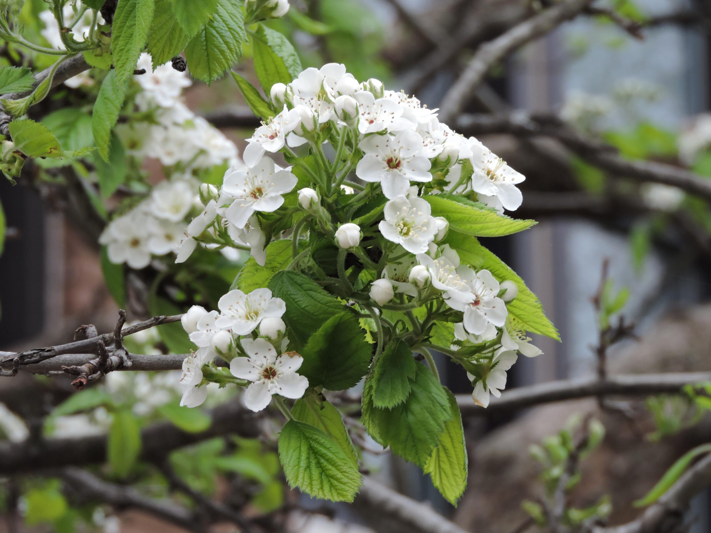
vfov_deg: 5.5
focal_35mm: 270
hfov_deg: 7.3
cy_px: 266
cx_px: 356
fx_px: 5546
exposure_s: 1/125
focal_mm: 48.4
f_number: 5.5
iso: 140
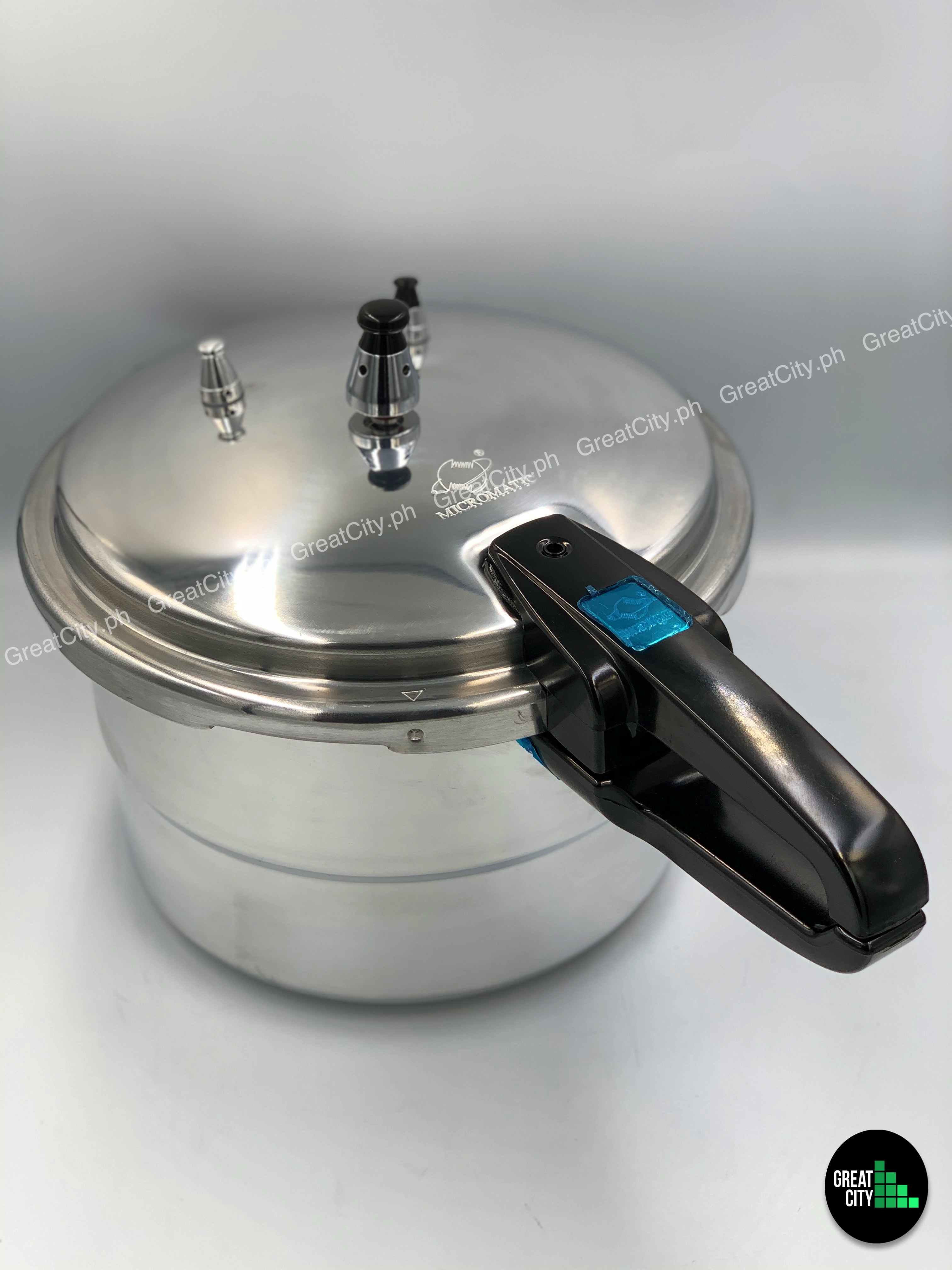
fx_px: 1907
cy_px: 635
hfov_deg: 28.0
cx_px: 476
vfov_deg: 36.8
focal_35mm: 52
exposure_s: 1/126
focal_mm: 6
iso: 16
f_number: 2.4
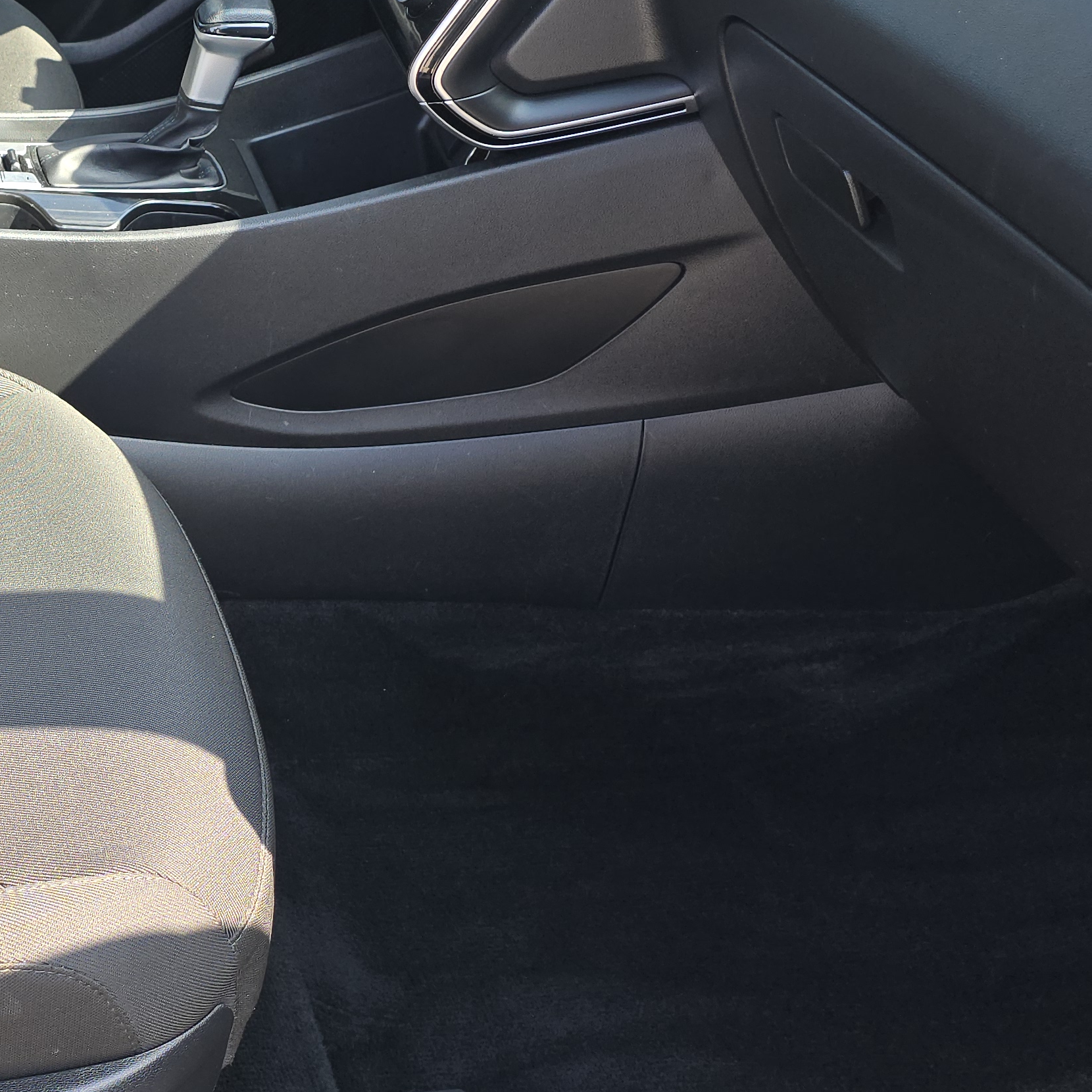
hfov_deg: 31.0
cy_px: 484
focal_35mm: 49
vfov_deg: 34.6
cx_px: -103
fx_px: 1749
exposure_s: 1/180
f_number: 1.7
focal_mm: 6.3
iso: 32
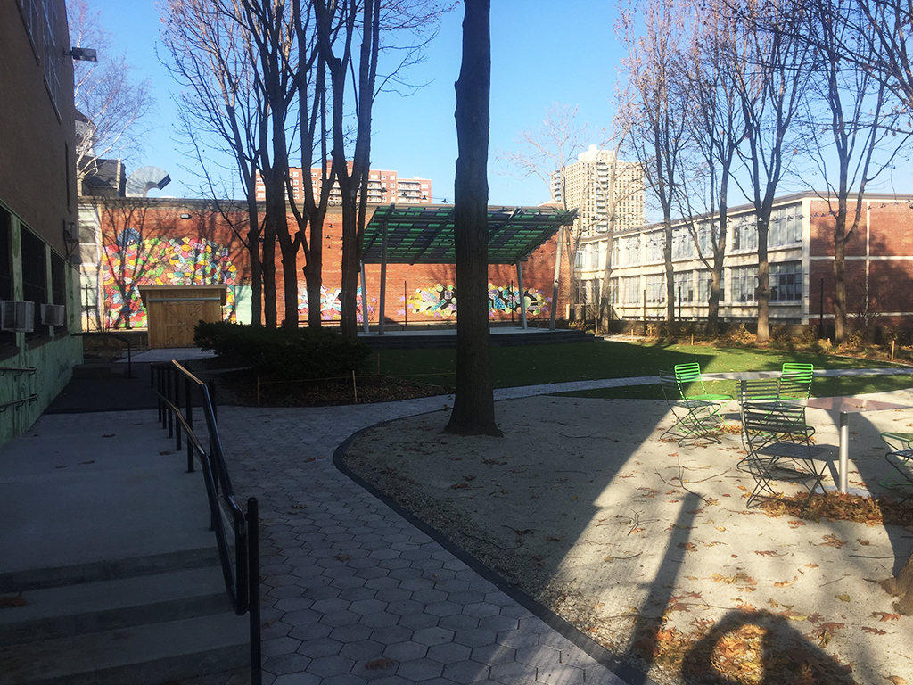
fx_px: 765
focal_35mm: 29
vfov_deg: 48.2
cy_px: 342
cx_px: 456
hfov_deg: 61.7
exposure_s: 1/1014
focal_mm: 4.15
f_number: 2.2
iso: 32
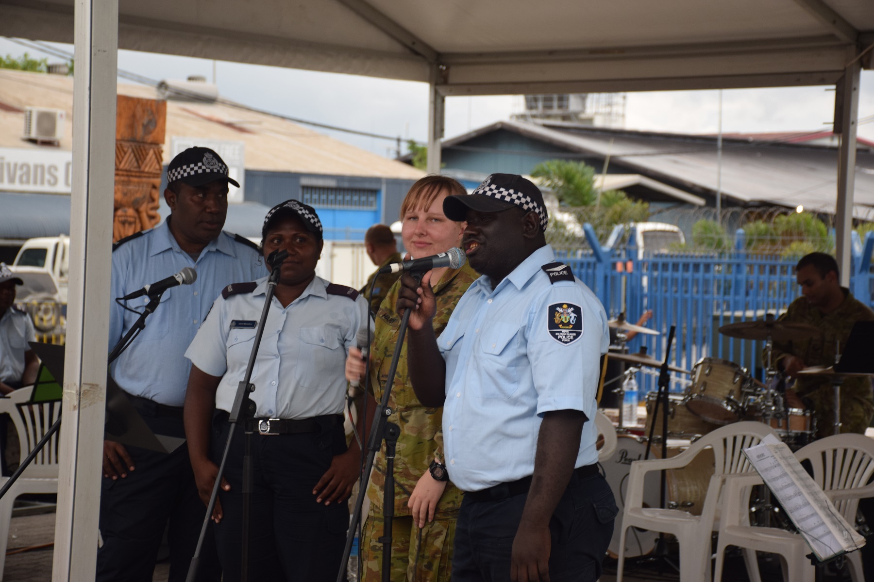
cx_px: 437
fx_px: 2258
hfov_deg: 21.9
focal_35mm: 93
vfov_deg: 14.7
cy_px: 291
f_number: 5
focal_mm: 62
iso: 400
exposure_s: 1/80
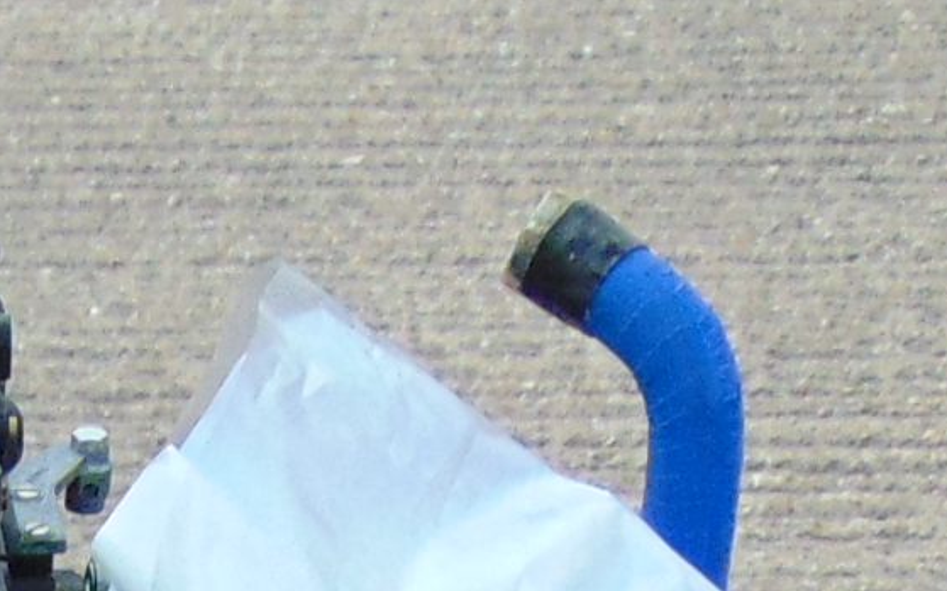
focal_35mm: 173
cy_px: 1961
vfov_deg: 6.7
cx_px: -518
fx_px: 4464
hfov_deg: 11.6
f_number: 3
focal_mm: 4.5
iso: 80
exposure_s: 1/640
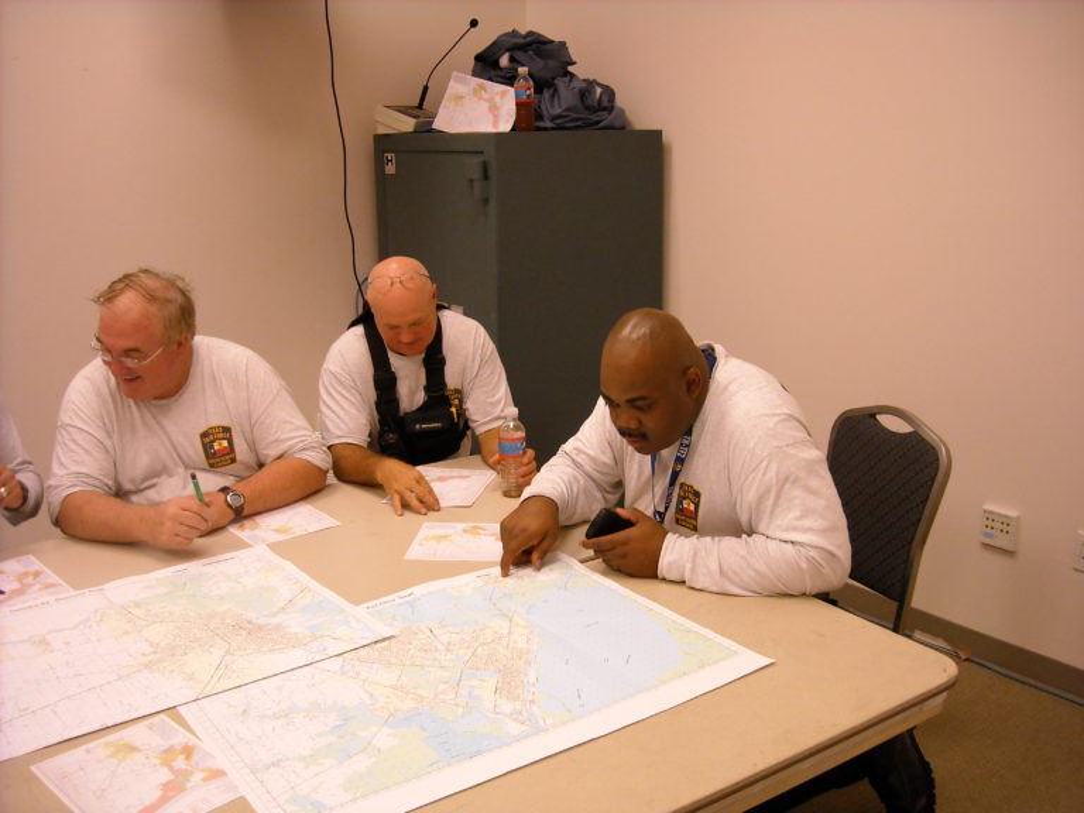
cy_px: 406
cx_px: 542
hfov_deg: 52.6
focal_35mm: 35
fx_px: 1096
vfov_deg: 40.7
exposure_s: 1/60
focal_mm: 5.7
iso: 270
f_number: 2.8
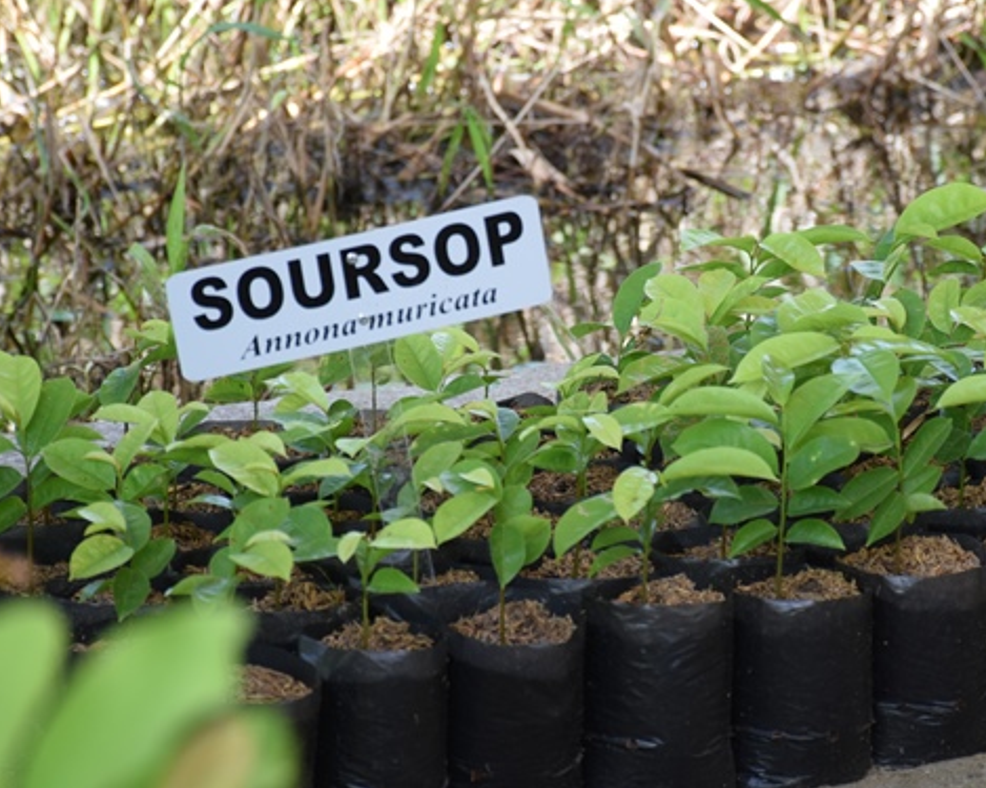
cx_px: 605
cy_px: 396
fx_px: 6506
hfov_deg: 8.7
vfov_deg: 6.9
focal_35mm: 223
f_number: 7.1
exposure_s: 1/200
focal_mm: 116
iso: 400
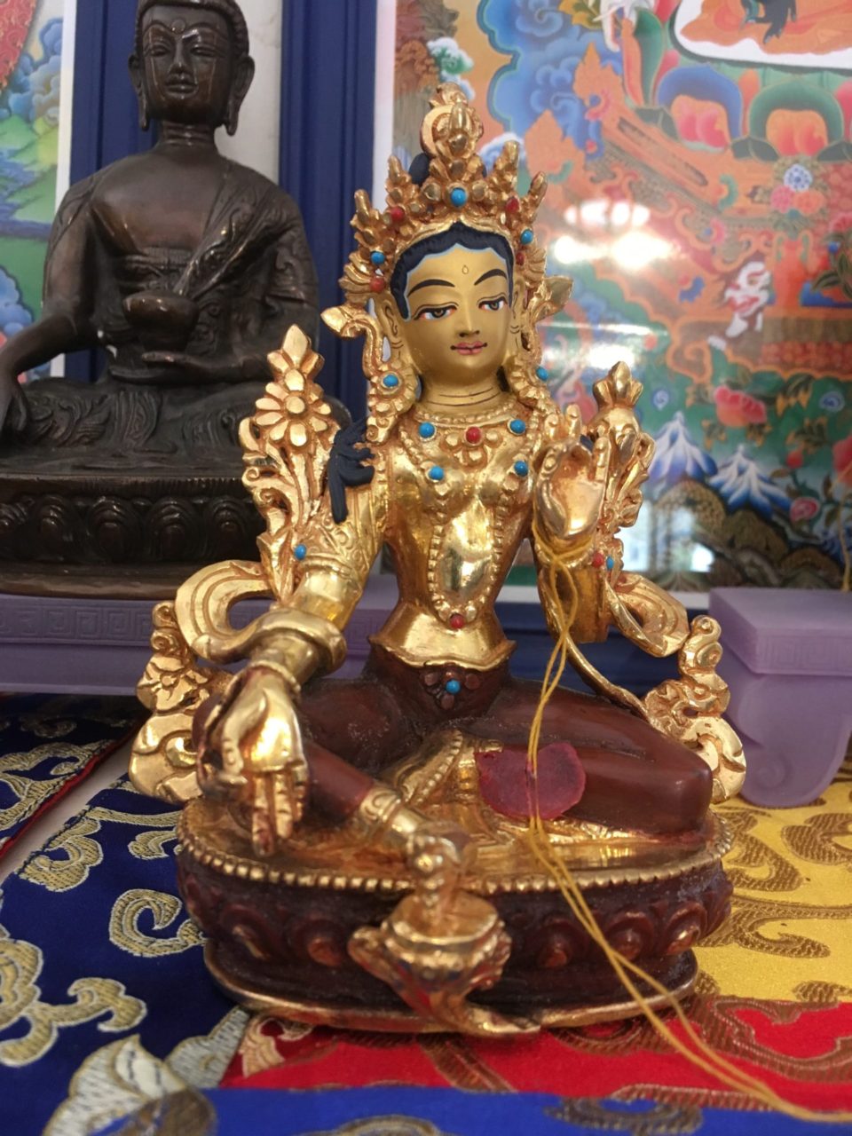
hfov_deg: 48.2
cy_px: 568
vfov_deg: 61.7
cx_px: 426
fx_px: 952
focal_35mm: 29
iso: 160
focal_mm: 4.15
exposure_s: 1/33
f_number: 2.2
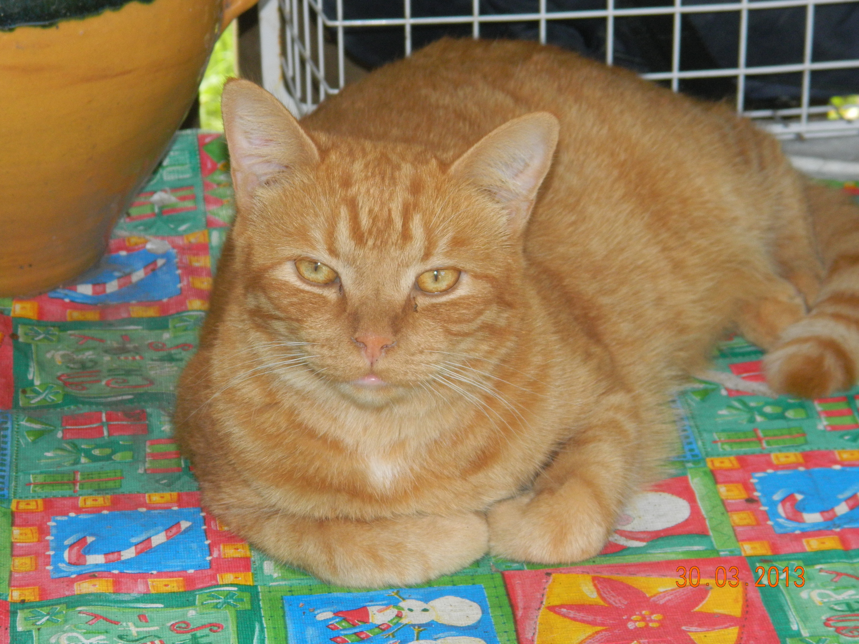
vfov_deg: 9.9
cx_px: 430
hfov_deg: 13.2
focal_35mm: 150
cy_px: 322
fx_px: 3722
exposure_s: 1/30
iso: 200
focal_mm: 27
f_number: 4.9
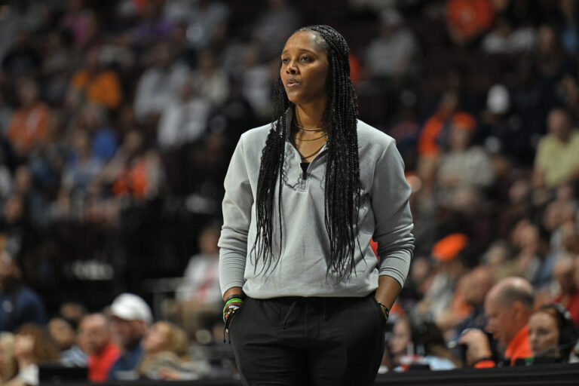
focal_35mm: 280
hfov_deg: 7.4
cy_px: 193
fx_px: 4503
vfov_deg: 4.9
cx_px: 290
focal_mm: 280
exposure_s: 1/800
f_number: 4
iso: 3200
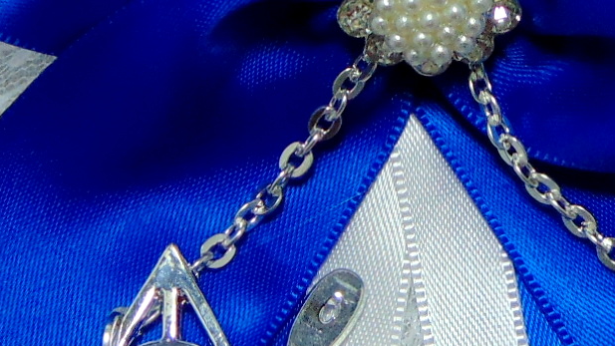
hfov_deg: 14.2
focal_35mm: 151
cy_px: 76
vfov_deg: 8.0
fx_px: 2462
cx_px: 446
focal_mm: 5.8
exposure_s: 1/80
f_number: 3.2
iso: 80
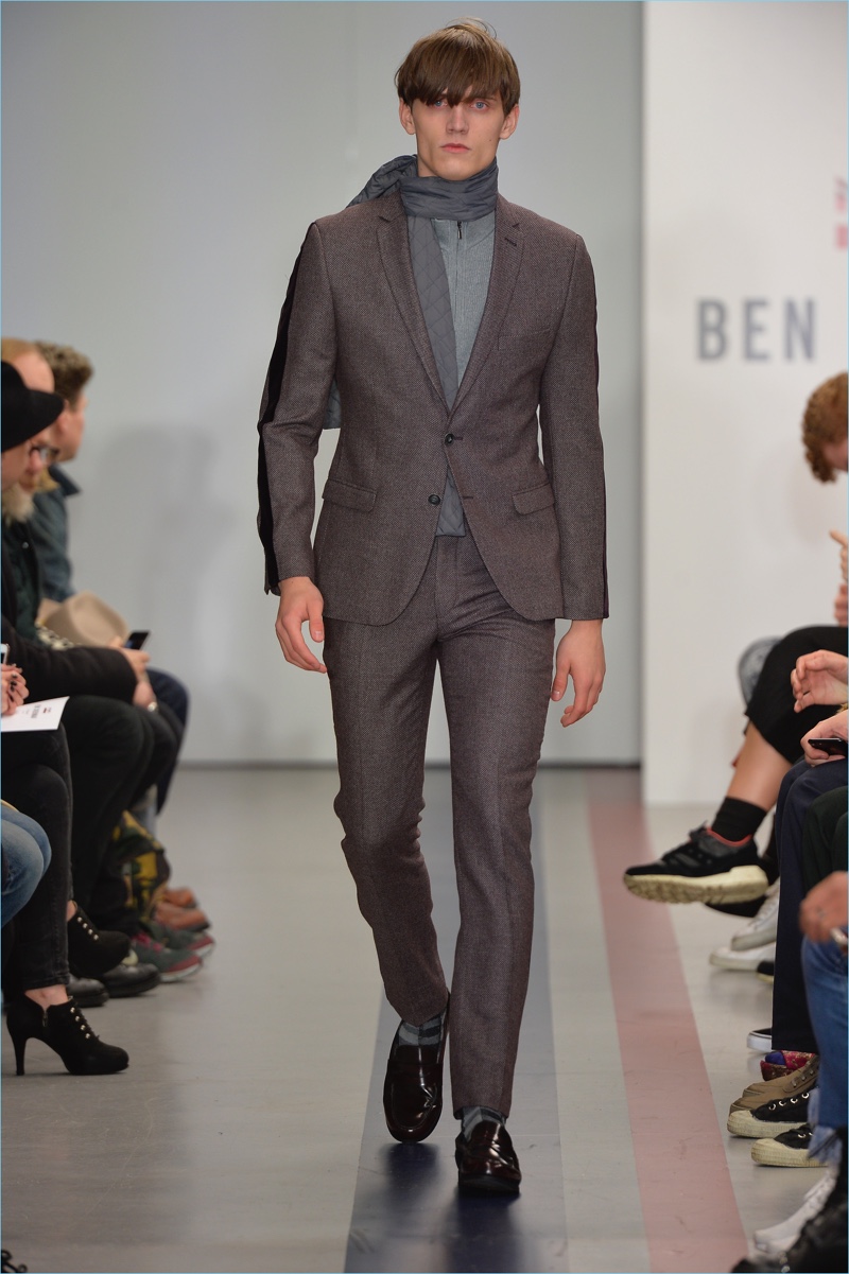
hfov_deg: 4.9
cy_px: 637
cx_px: 424
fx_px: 9910
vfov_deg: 7.4
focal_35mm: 280
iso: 1250
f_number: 5
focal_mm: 280
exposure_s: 1/500
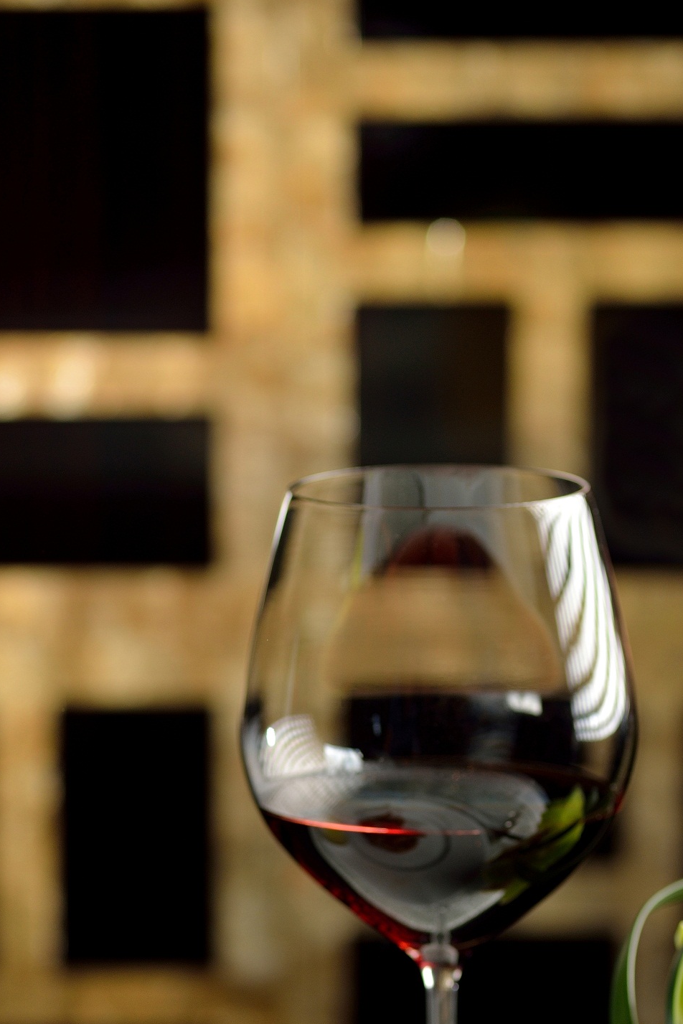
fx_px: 5376
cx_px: 177
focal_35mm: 189
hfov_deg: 7.3
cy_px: 966
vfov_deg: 10.8
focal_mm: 100
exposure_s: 1/200
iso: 160
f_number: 4.5
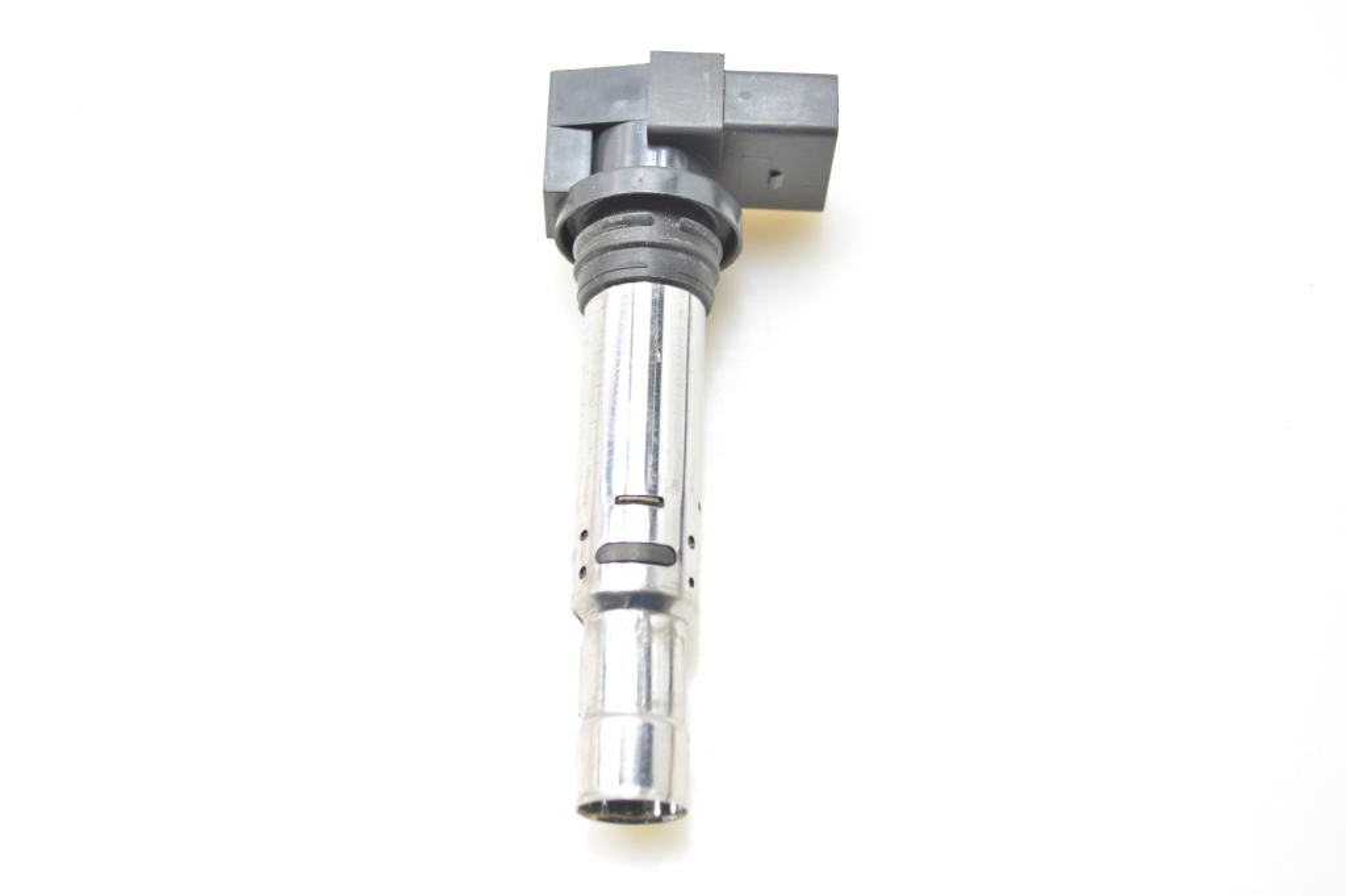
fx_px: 2018
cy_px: 448
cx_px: 673
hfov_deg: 36.9
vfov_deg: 25.0
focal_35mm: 54
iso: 100
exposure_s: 1/13
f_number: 5
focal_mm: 36
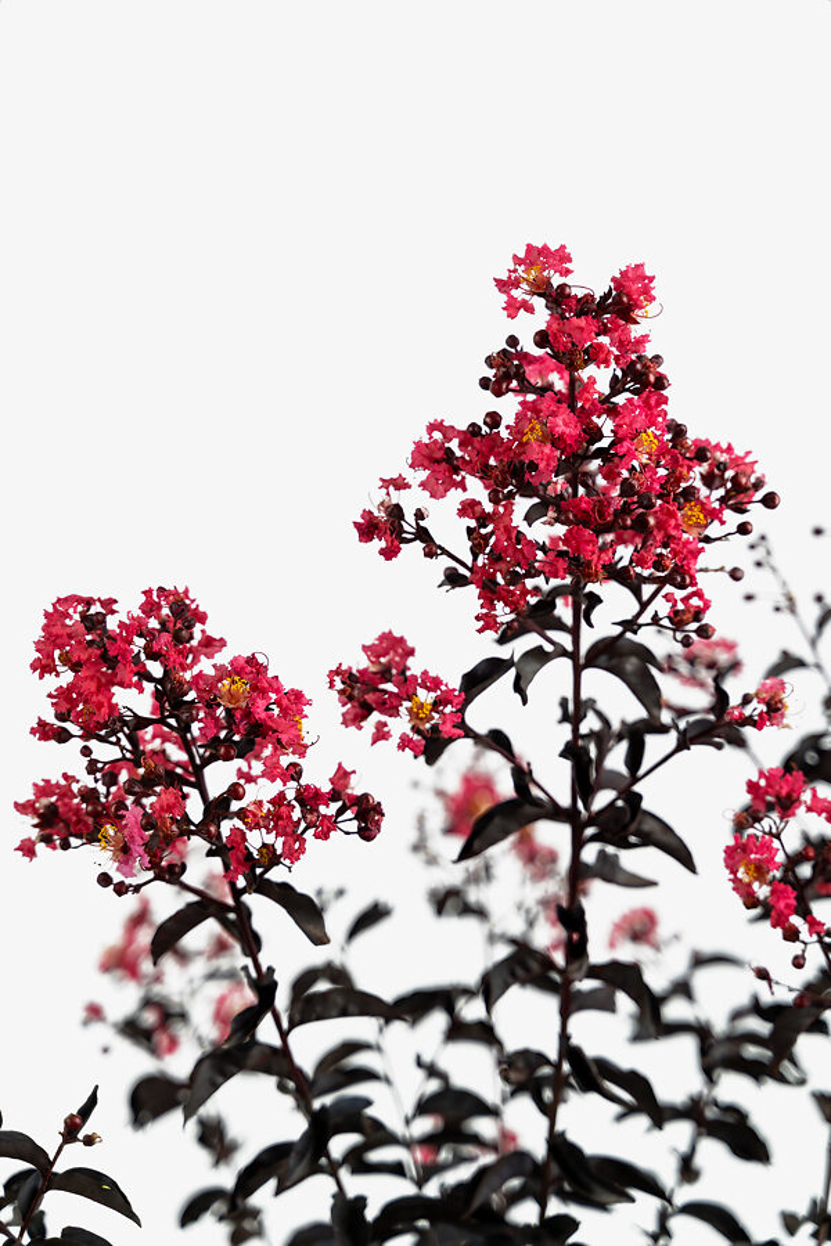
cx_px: 416
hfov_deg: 18.2
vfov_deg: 27.0
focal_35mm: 75
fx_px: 2597
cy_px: 623
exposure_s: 1/200
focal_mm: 75
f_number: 3.2
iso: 320
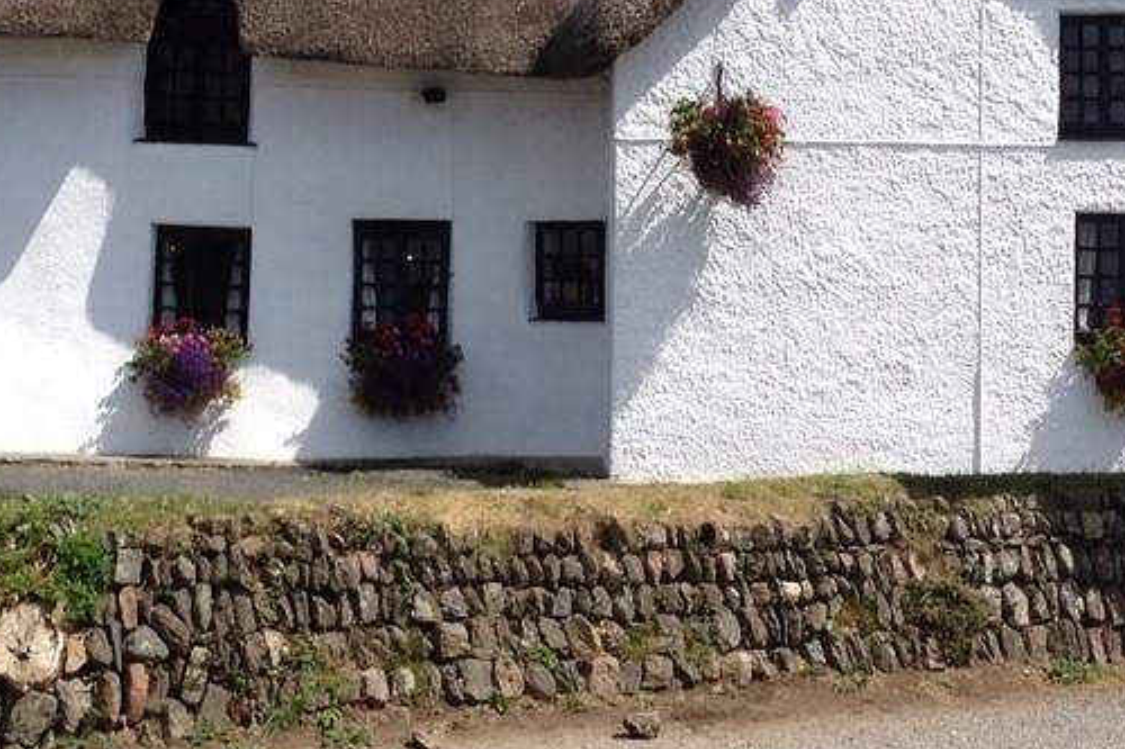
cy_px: 241
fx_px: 2624
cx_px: 590
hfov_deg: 24.2
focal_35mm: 84
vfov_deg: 16.2
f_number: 2.4
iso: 50
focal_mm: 4.12
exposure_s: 1/2262
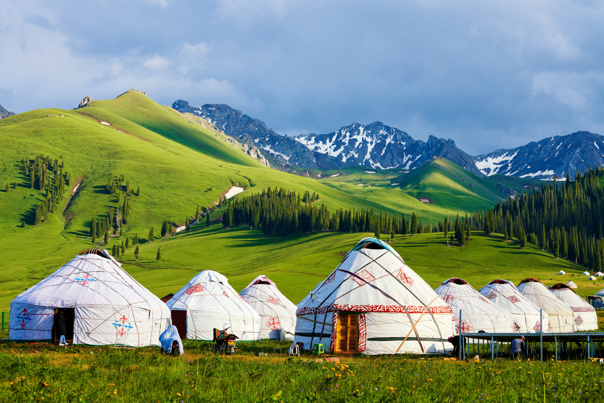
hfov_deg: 23.9
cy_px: 202
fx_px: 1426
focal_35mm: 85
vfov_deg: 16.1
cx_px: 302
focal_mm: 85
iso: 64
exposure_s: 1/40
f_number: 13
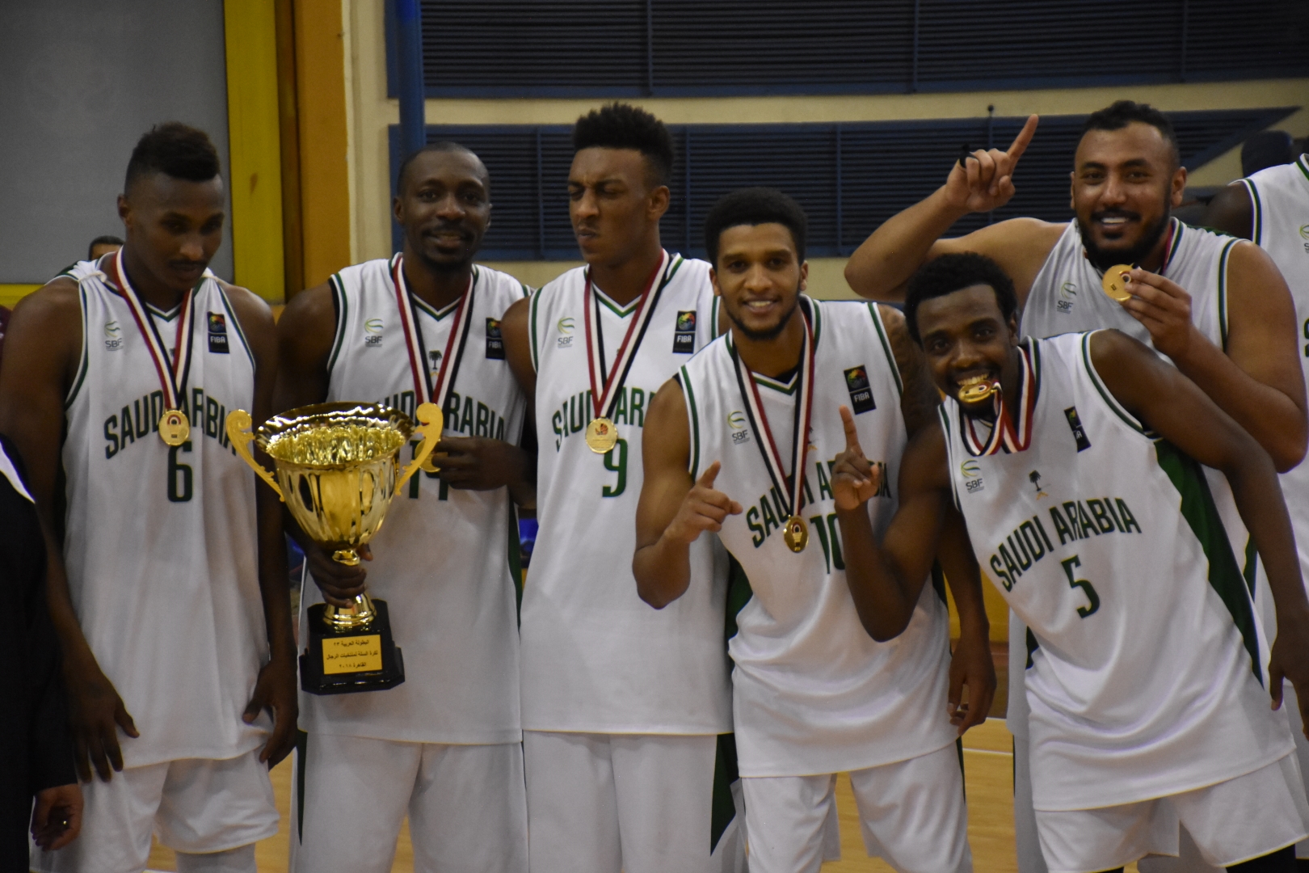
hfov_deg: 14.4
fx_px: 5181
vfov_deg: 9.6
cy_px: 436
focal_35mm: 142
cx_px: 654
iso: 3200
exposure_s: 1/500
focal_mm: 95
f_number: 5.3
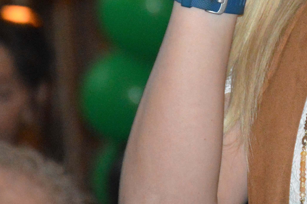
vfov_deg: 2.8
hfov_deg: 4.3
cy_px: -61
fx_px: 4123
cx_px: 374
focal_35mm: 484
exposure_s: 1/60
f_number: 4.8
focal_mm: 112
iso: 3200
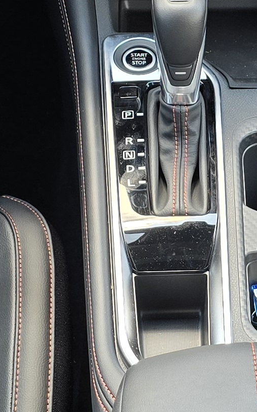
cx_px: 231
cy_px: 143
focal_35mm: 120
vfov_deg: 17.3
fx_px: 1345
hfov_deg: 10.9
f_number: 1.7
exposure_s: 1/180
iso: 64
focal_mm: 6.3
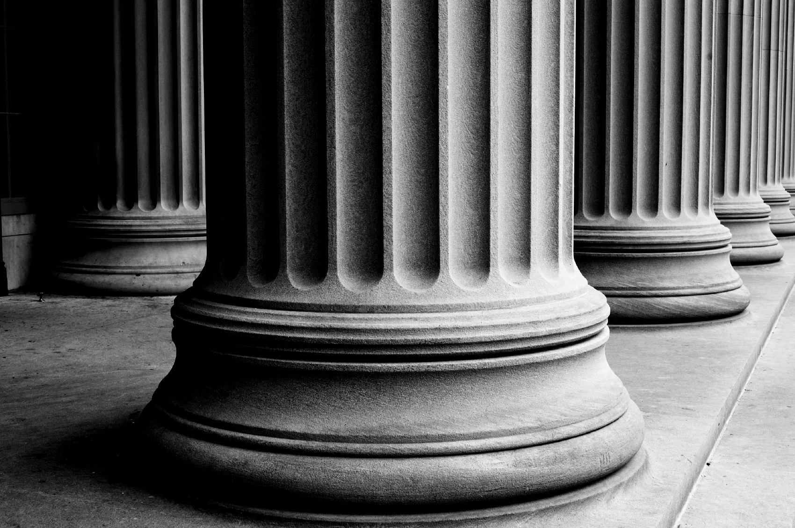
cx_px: 398
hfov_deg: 37.9
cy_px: 264
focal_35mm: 52
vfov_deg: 25.7
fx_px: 1158
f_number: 11
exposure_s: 1/125
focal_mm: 35
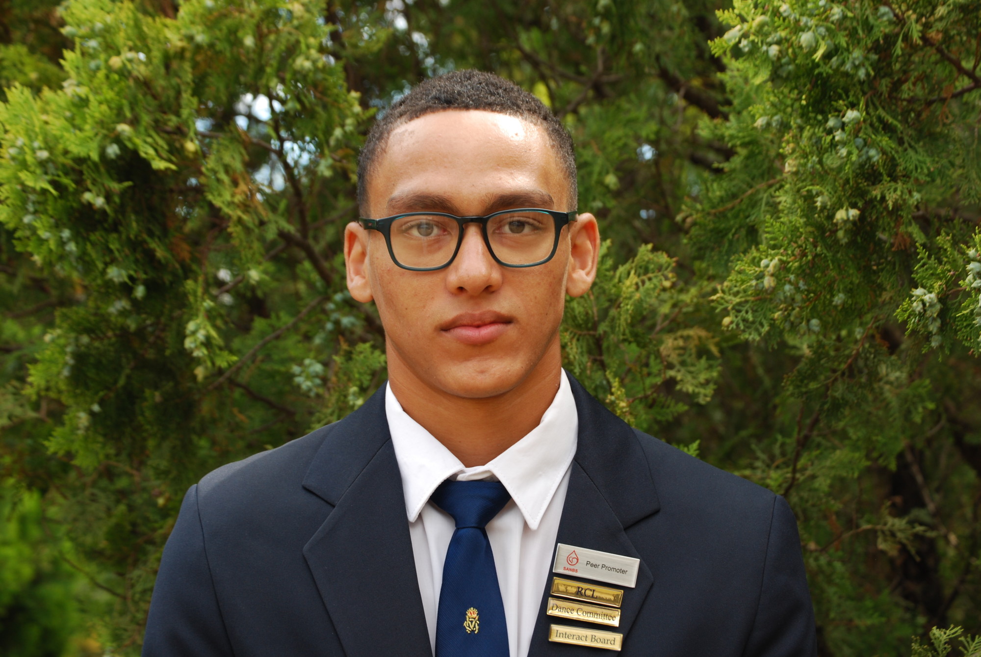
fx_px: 2251
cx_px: 490
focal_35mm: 82
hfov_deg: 24.6
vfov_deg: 16.6
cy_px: 328
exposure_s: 1/125
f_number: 5.6
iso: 160
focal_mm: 55
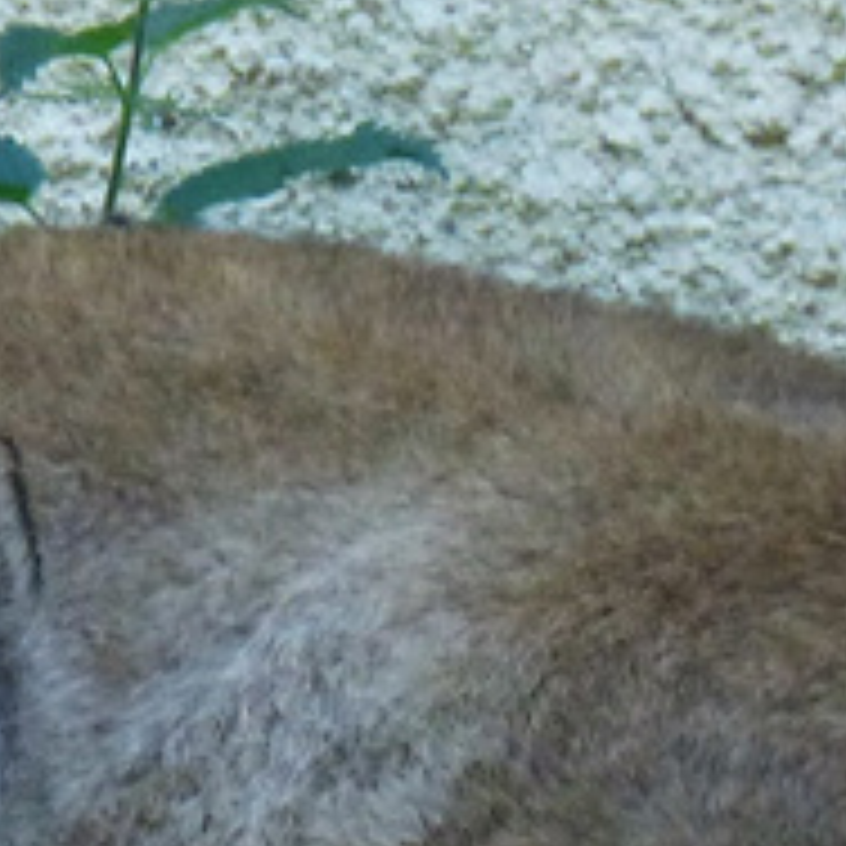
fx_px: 83255
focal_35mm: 3011
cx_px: 58
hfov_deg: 0.6
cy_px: 1584
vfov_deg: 0.6
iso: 320
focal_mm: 80.1
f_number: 4.4
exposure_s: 1/100
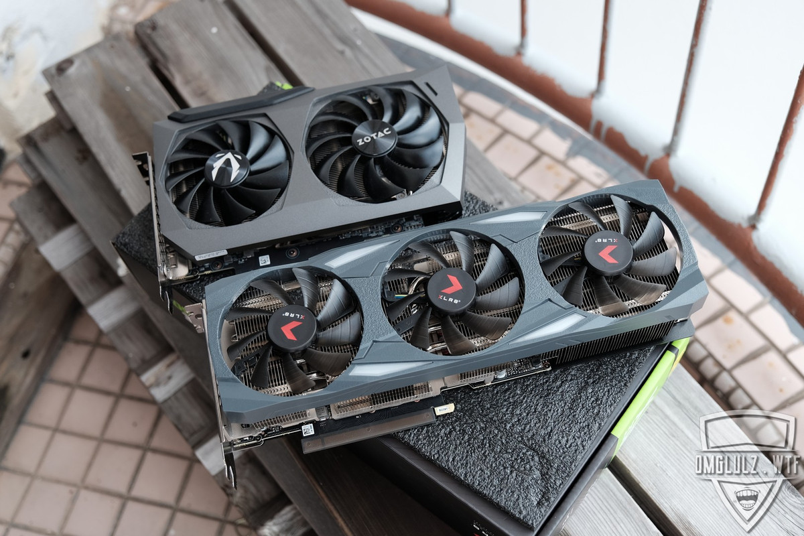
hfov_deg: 48.5
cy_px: 268
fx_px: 893
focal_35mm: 40
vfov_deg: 33.4
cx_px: 402
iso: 200
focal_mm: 26.6
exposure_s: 1/400
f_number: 2.8
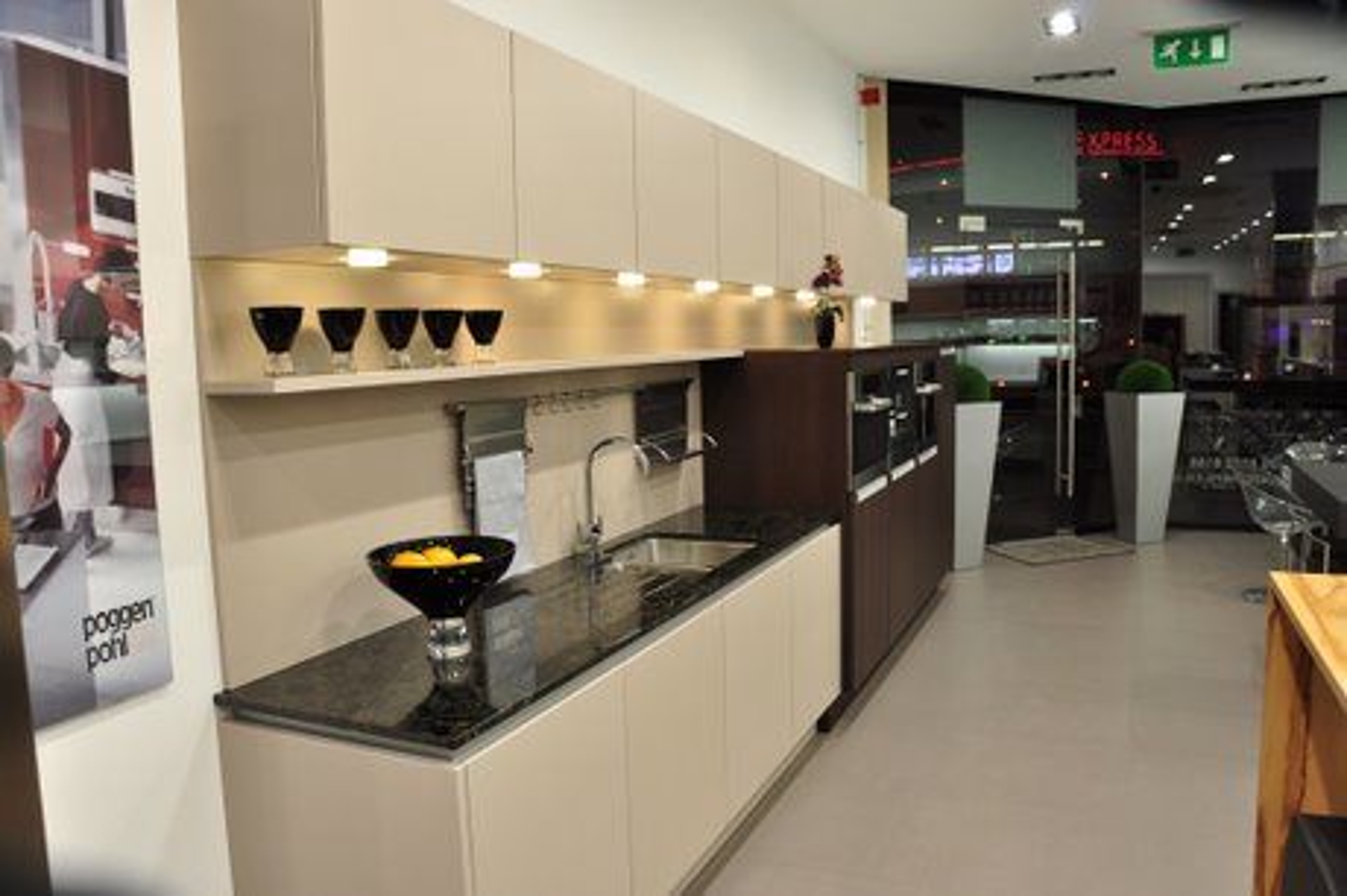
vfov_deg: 47.9
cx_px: 674
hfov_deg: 67.4
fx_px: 1009
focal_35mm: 27
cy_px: 448
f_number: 7.1
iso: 400
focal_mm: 18
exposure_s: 1/25
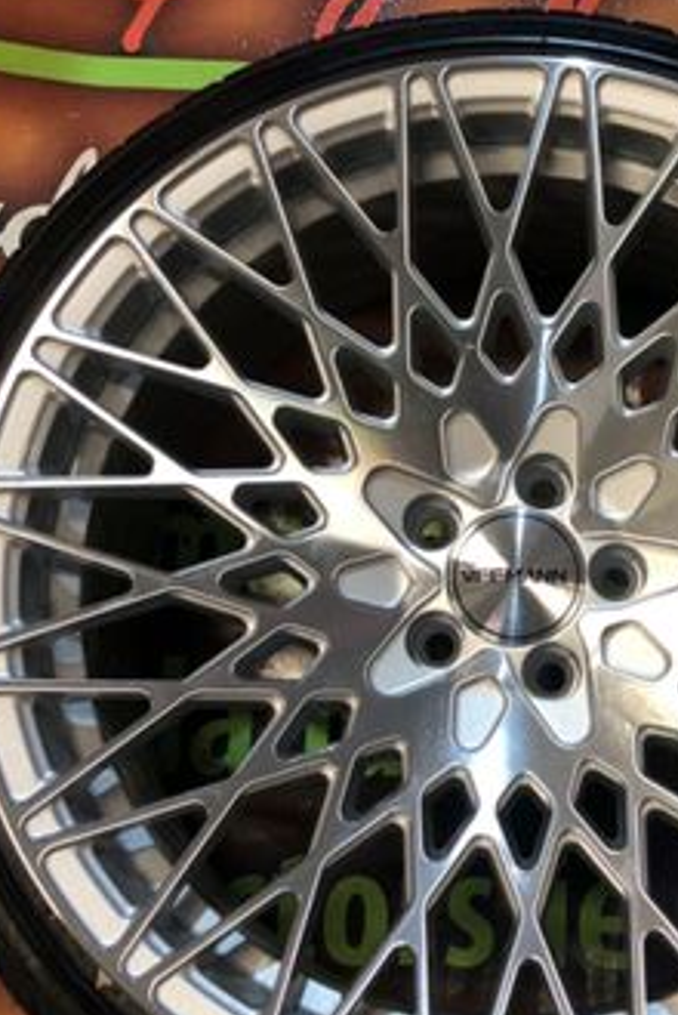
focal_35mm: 53
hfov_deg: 24.9
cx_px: 586
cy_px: 501
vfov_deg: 37.5
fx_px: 1494
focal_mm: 4
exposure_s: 1/17
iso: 40
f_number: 1.8
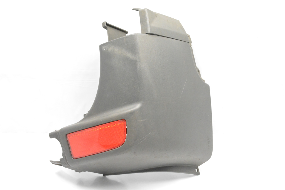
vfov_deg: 34.2
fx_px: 309
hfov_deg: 49.6
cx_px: 142
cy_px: 95
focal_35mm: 39
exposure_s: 1/320
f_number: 9
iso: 6400
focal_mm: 26
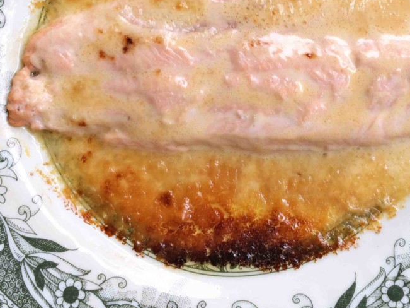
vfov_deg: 29.2
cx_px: 251
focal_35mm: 49
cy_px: 76
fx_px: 580
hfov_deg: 38.7
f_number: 2.2
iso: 32
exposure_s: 1/103
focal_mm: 4.15
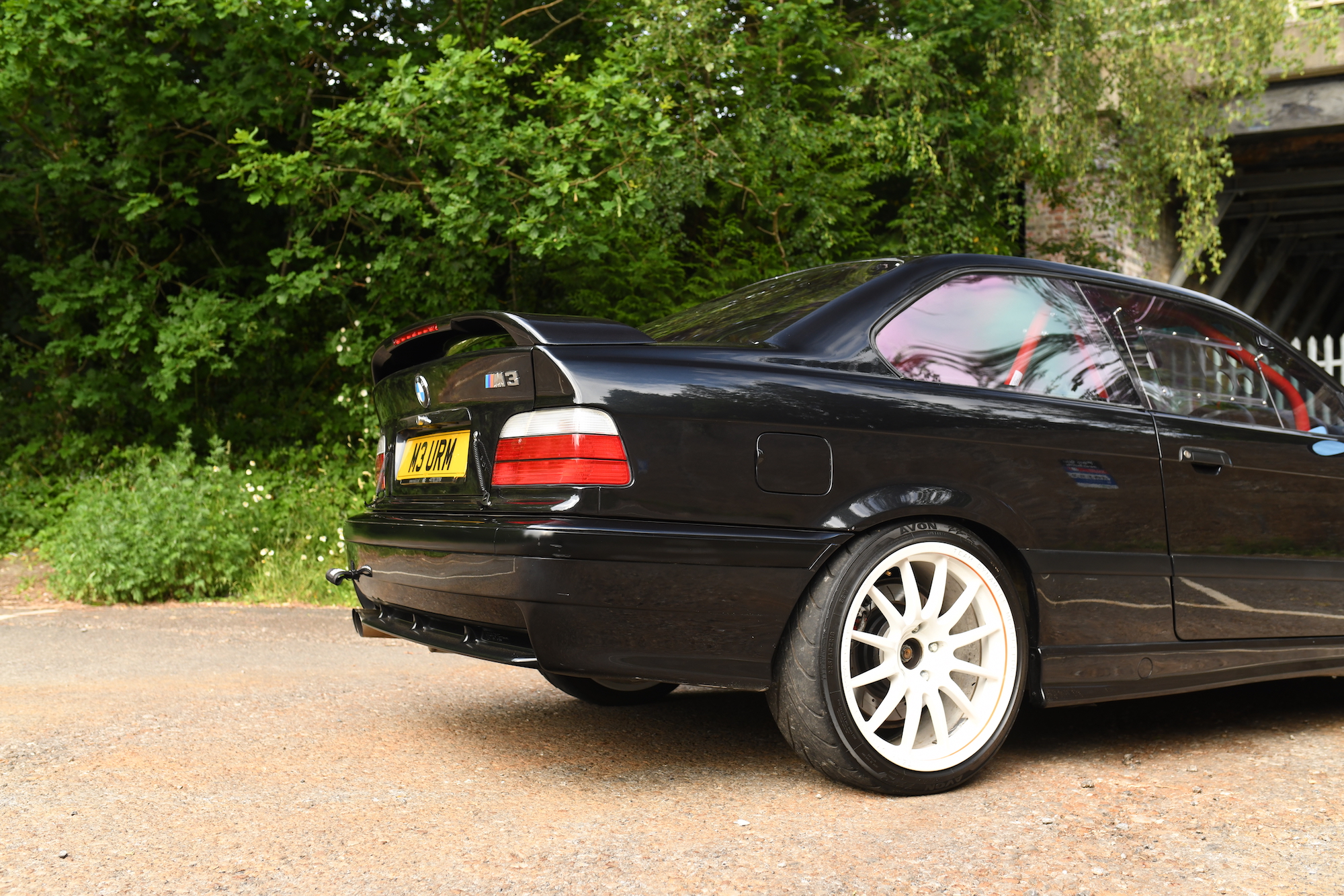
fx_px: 1306
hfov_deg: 54.4
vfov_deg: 37.8
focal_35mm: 35
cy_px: 448
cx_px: 672
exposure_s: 1/60
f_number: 5
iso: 400
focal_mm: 35
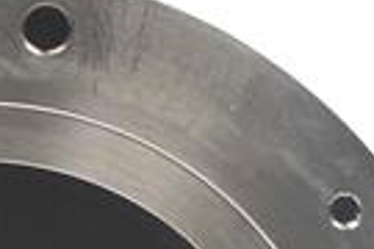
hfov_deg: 10.9
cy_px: 473
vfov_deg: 7.1
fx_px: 1943
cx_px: -25
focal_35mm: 187
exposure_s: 1/200
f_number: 16
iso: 200
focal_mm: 28
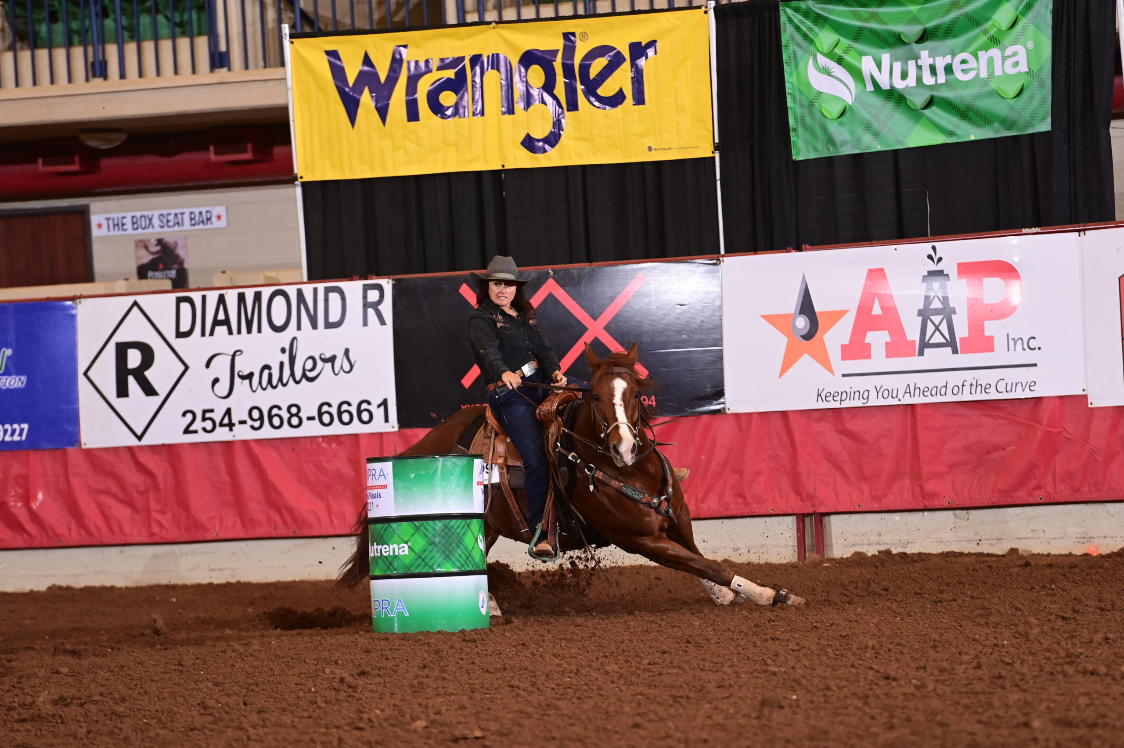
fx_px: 7489
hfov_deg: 8.6
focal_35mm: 240
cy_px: 374
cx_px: 562
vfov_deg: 5.7
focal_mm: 200
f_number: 4
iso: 800
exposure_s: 1/250
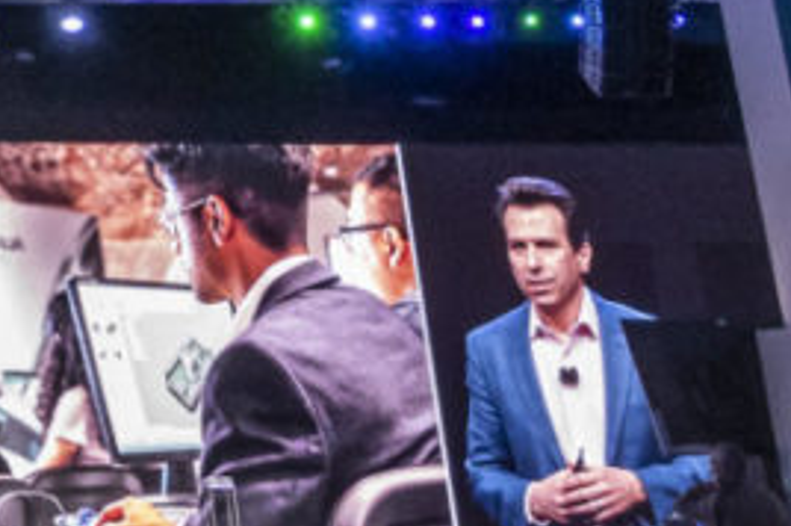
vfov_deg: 11.2
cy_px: -467
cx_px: -673
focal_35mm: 112
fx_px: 2455
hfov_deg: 15.5
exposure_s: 1/60
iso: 1600
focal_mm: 13
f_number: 5
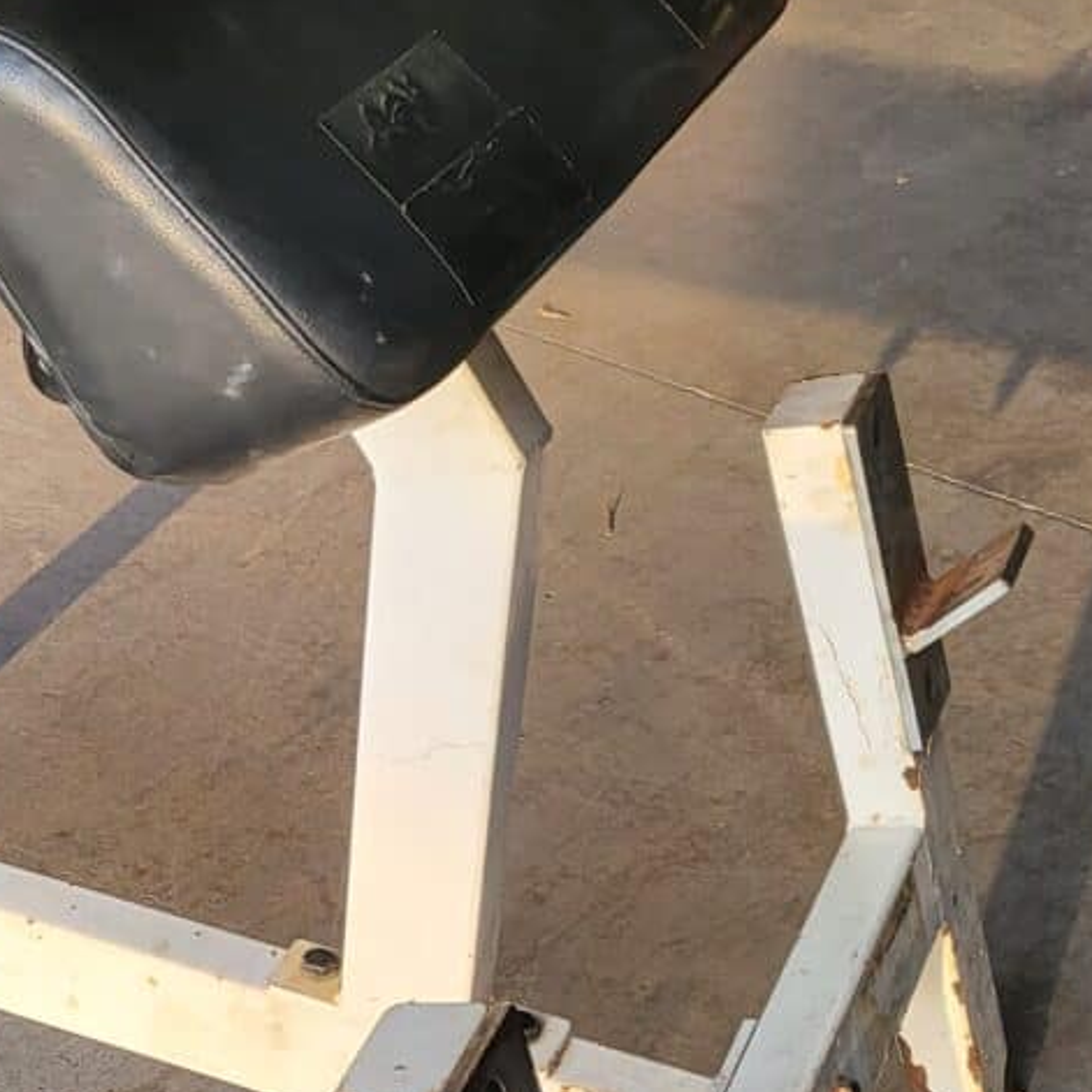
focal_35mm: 75
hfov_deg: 22.8
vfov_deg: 23.0
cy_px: 716
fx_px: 2677
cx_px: 264
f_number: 1.8
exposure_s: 1/120
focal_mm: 4.25
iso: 64
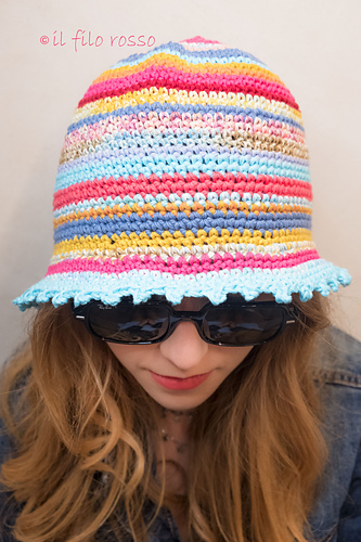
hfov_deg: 28.6
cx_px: 180
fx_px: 707
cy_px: 271
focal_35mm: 47
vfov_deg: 41.9
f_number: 5.6
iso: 1600
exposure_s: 1/35
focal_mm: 31.5
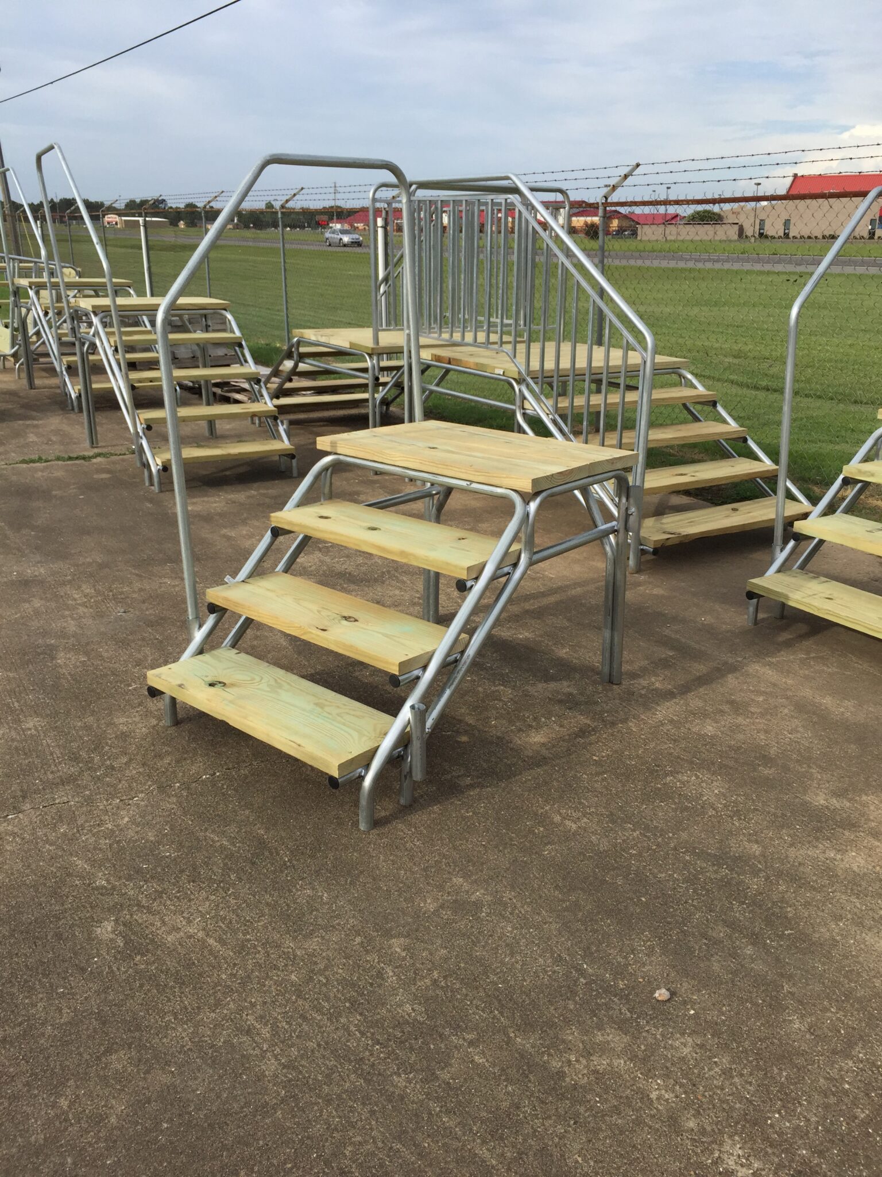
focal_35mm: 29
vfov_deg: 61.7
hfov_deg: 48.2
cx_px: 441
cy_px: 588
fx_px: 985
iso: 32
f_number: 2.2
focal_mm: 4.15
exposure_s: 1/1582
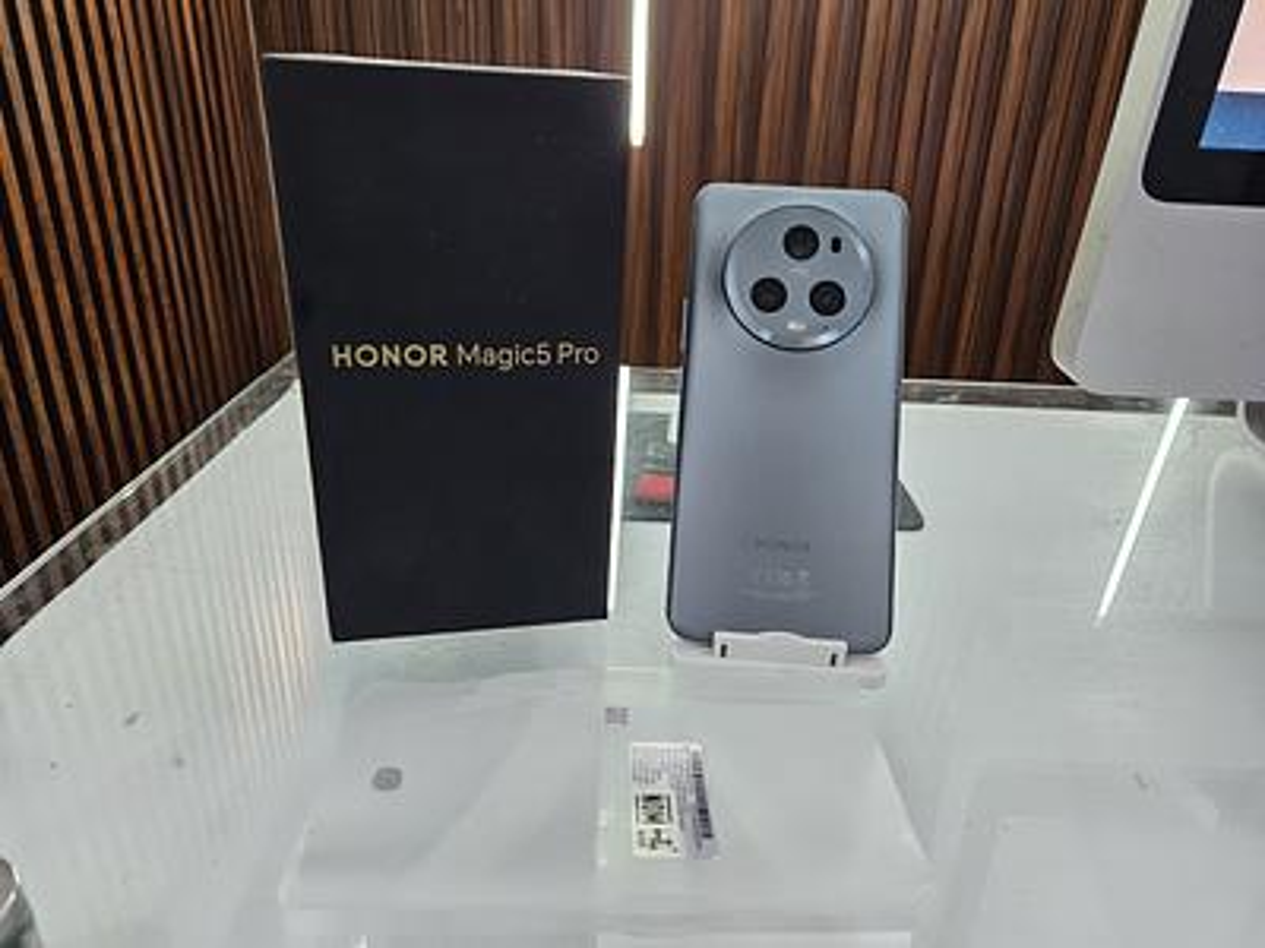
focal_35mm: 23
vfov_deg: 58.9
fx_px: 841
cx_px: 632
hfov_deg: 73.9
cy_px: 474
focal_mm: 5.4
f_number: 1.8
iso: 400
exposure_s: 1/120
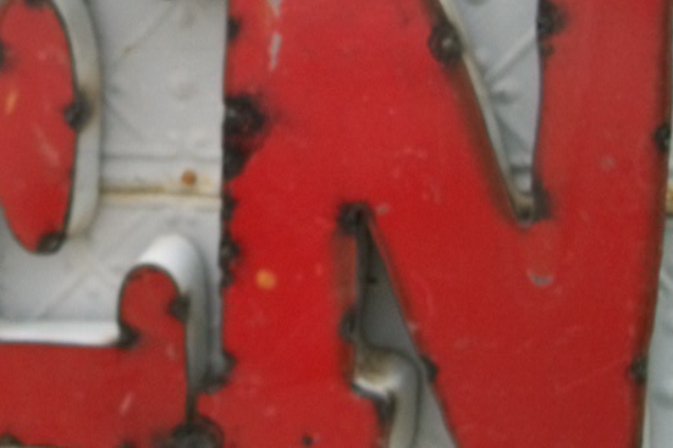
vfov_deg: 15.5
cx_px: -46
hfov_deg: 22.2
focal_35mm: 87
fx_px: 1626
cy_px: 38
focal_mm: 6
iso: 80
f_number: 2.7
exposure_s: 1/125
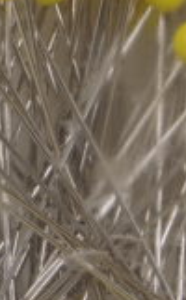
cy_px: -34
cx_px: 14
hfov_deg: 0.7
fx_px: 14257
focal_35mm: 1750
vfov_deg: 1.2
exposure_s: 1/160
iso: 100
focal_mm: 230
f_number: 16
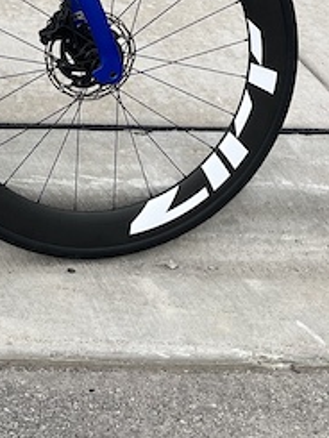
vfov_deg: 20.8
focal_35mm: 85
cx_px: -204
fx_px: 1076
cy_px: -145
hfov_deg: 15.6
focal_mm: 5.1
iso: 50
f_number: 1.6
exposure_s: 1/1279
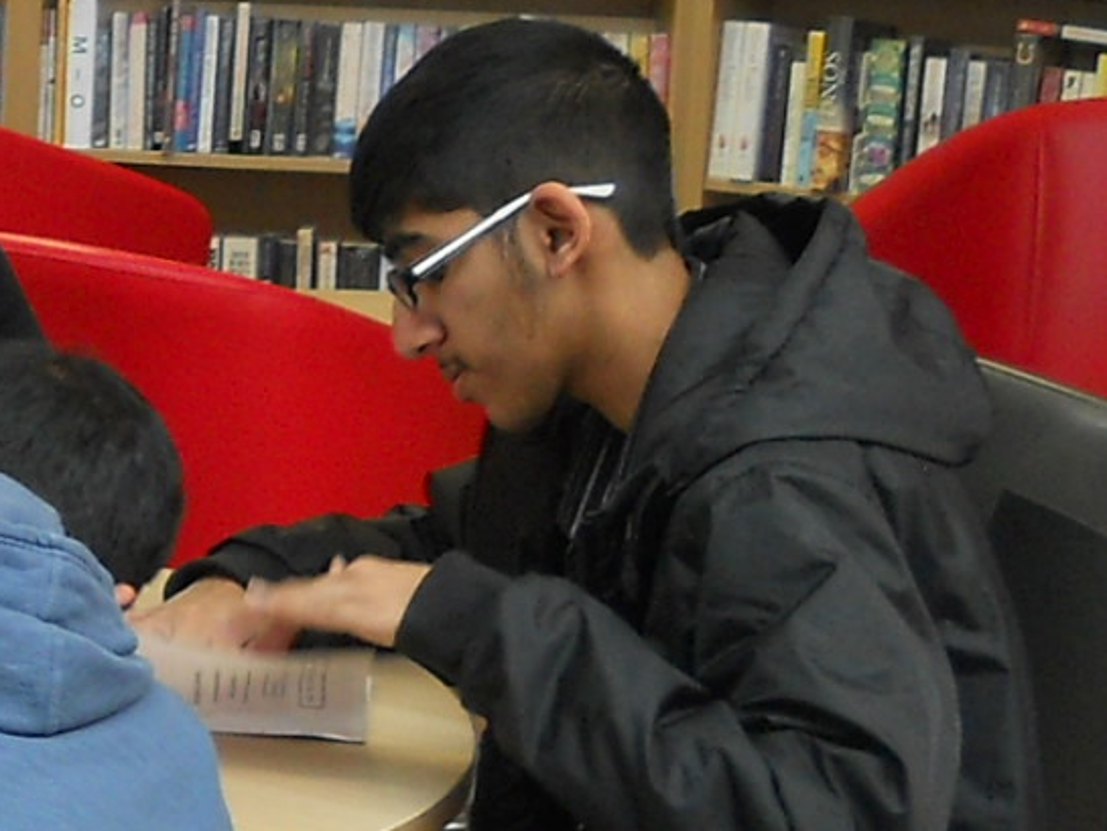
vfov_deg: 9.6
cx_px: -825
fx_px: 4926
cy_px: 311
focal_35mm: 154
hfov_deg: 11.9
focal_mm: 6.72
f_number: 3.1
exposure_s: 1/30
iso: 125
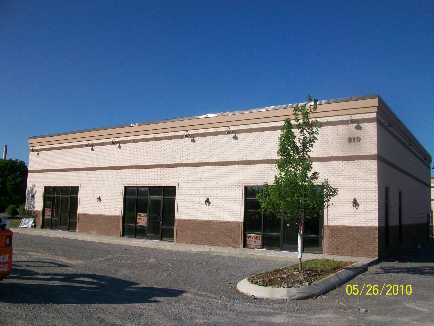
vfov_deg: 44.2
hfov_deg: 56.8
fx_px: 401
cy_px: 163
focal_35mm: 32
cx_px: 217
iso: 64
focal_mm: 5.7
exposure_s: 1/500
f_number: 5.5
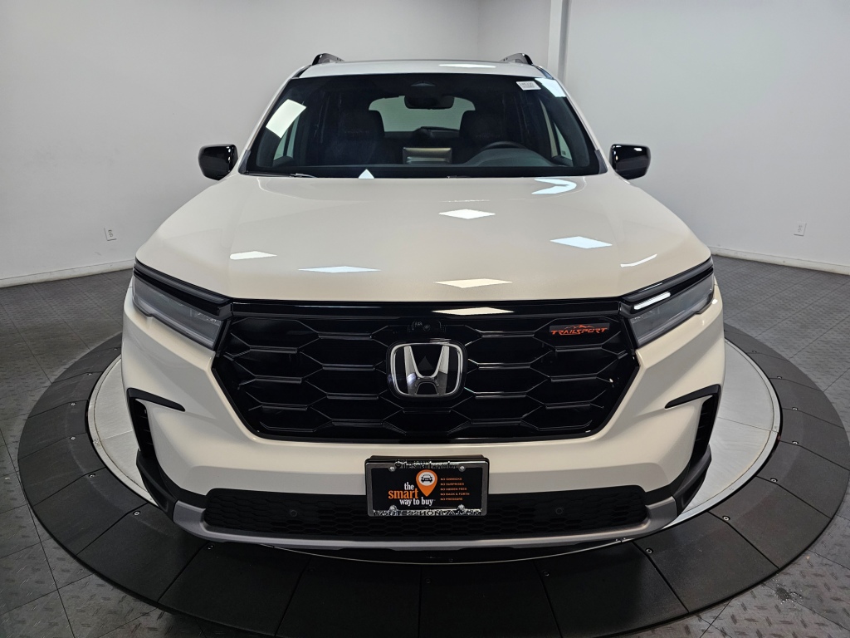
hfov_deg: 73.9
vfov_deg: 58.9
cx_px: 425
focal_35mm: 23
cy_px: 319
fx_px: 565
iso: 320
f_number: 1.7
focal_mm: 6.3
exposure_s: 1/120
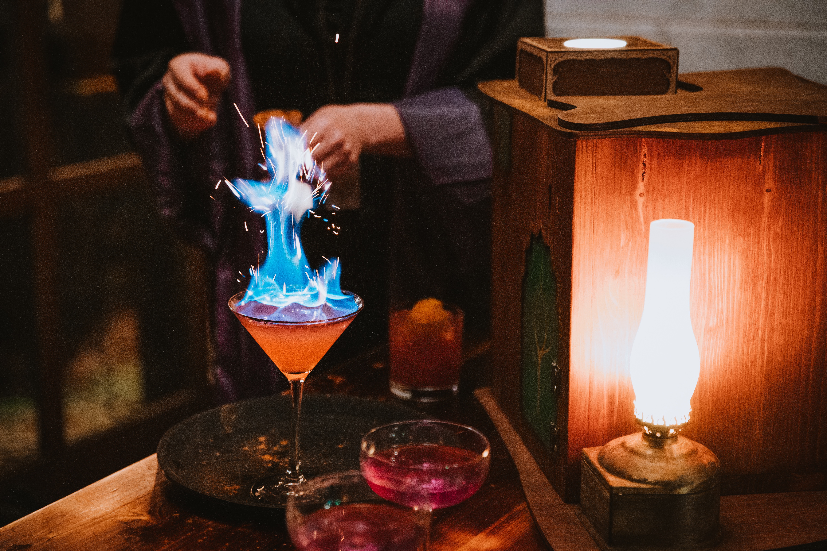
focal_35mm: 70
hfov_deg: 28.8
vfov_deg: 19.5
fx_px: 1608
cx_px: 414
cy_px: 276
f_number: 2.8
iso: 20000
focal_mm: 70
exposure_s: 1/80
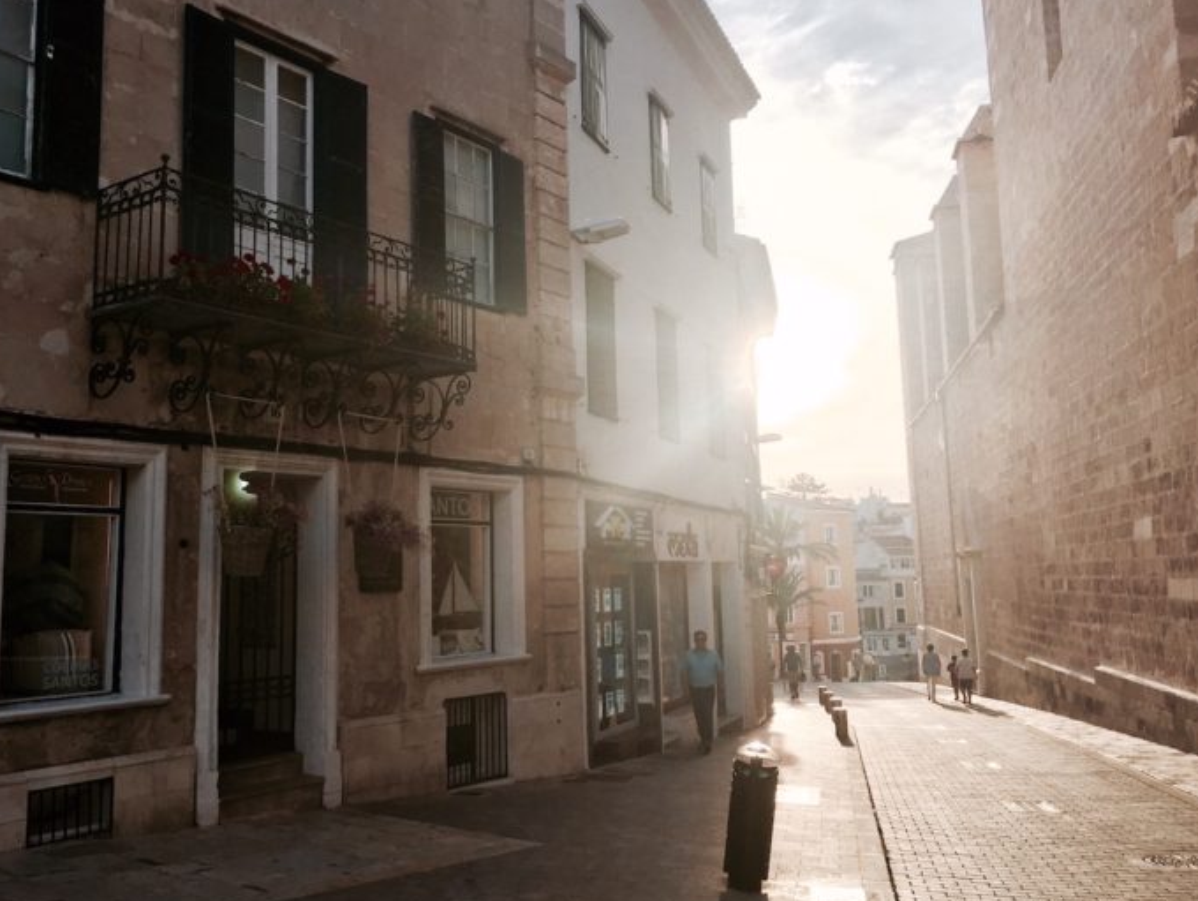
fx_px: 1143
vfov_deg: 43.0
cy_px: 421
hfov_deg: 55.2
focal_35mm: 33
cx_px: 525
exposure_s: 1/1319
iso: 32
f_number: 2.2
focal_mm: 4.15
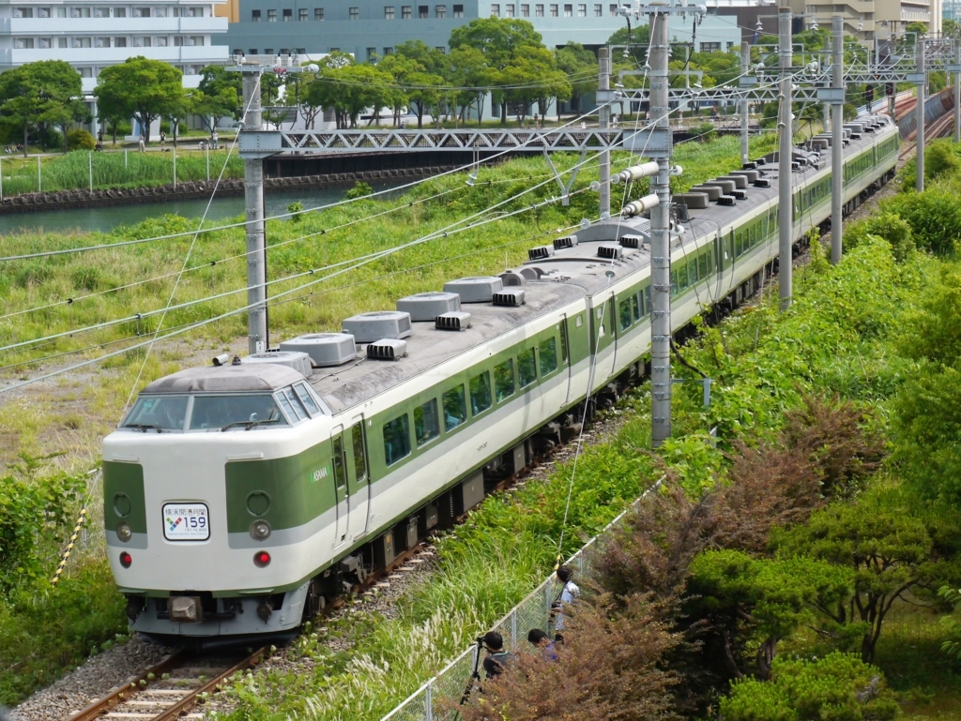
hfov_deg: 21.8
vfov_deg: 16.4
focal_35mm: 90
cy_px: 360
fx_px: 2500
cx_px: 480
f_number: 8
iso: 400
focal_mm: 45
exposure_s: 1/640
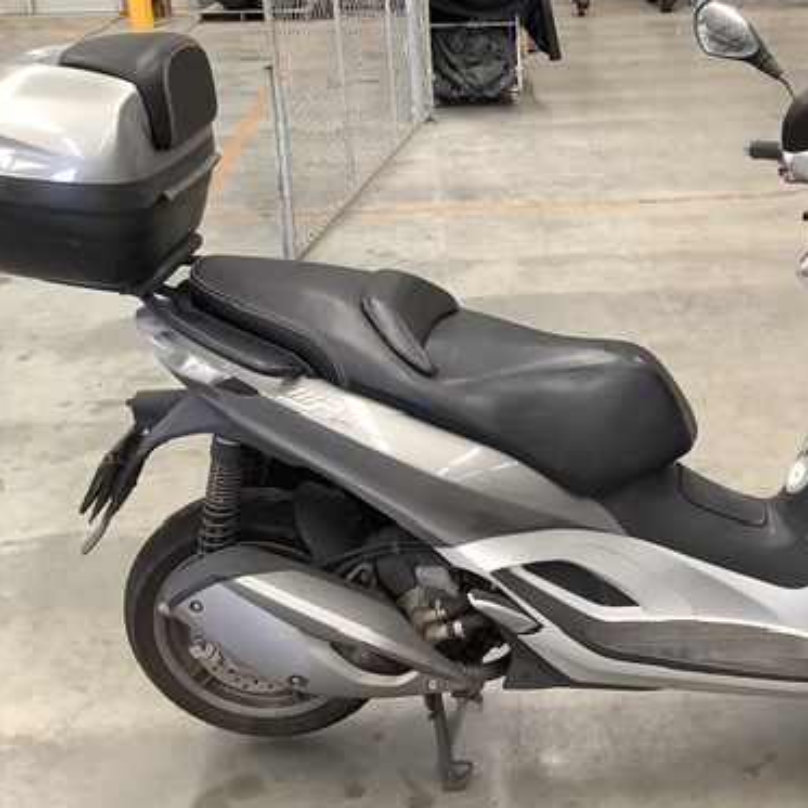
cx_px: 570
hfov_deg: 35.5
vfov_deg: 36.1
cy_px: 399
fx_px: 1241
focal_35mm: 47
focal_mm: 3.3
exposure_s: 1/60
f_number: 2.4
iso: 100
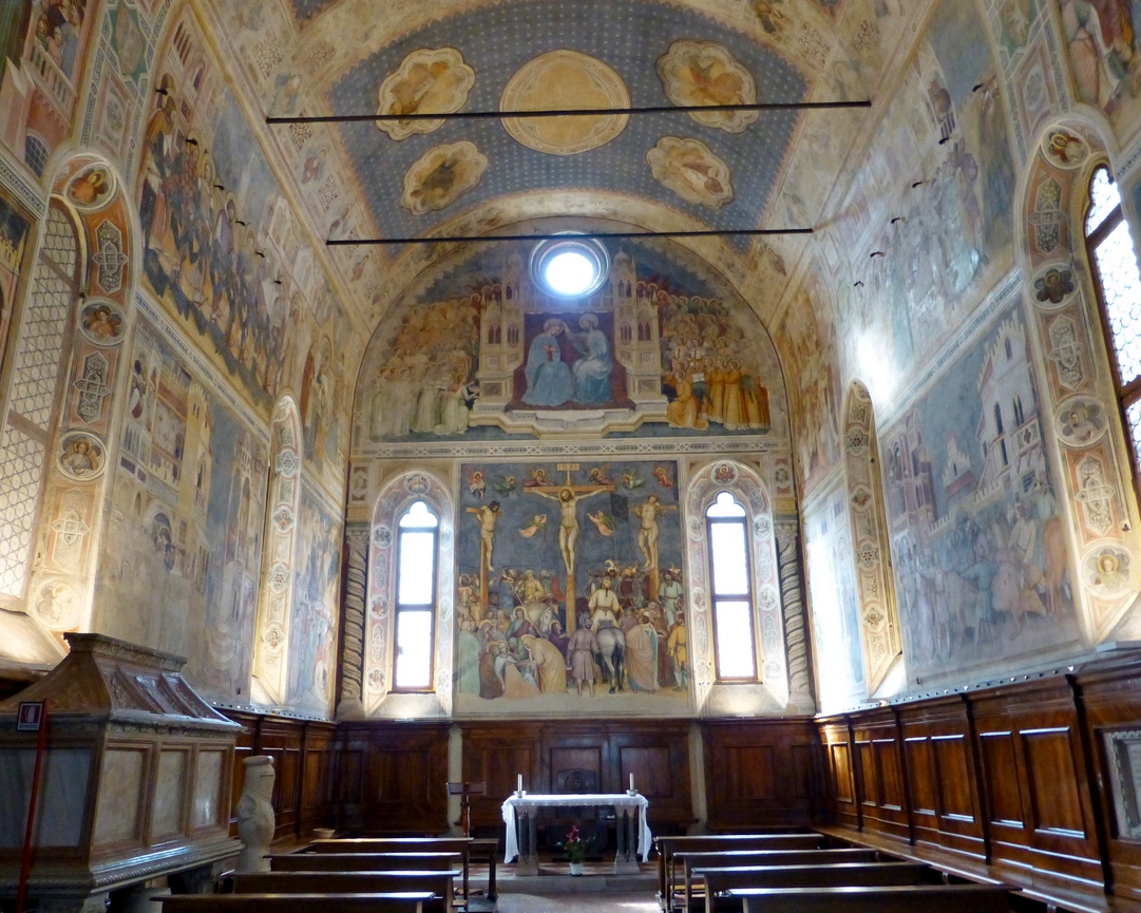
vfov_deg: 54.9
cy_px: 465
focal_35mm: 26
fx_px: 878
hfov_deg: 66.0
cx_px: 553
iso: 400
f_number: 3.3
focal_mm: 4.3
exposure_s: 1/20
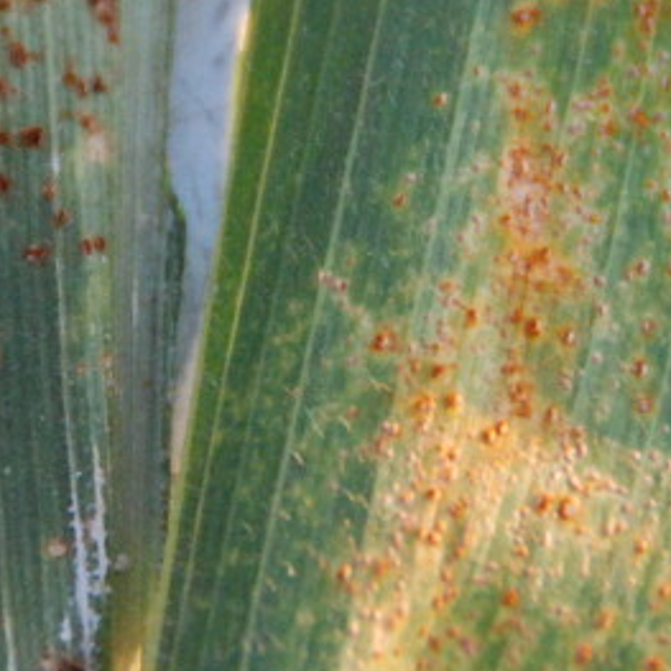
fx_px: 15804
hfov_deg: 2.4
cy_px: 170
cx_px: 225
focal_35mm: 721
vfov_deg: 2.4
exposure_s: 1/800
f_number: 6
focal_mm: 145
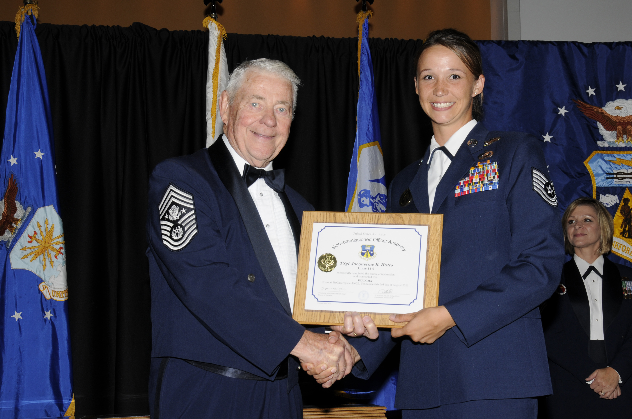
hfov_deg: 37.9
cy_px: 210
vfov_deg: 25.7
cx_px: 316
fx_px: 920
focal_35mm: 52
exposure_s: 1/60
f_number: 11
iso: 200
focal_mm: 35
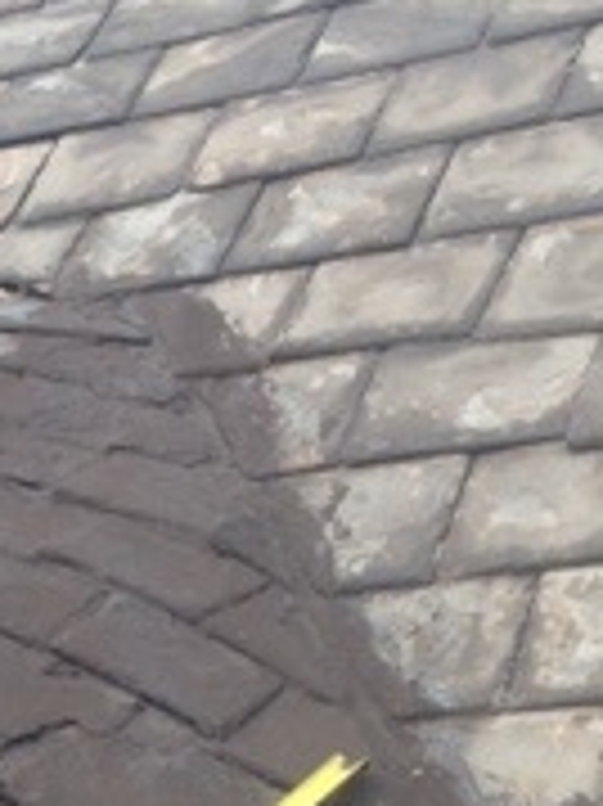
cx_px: 27
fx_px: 2744
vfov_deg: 15.9
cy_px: 1036
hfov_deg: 12.4
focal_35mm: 118
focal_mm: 4.13
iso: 50
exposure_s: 1/444
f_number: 2.4
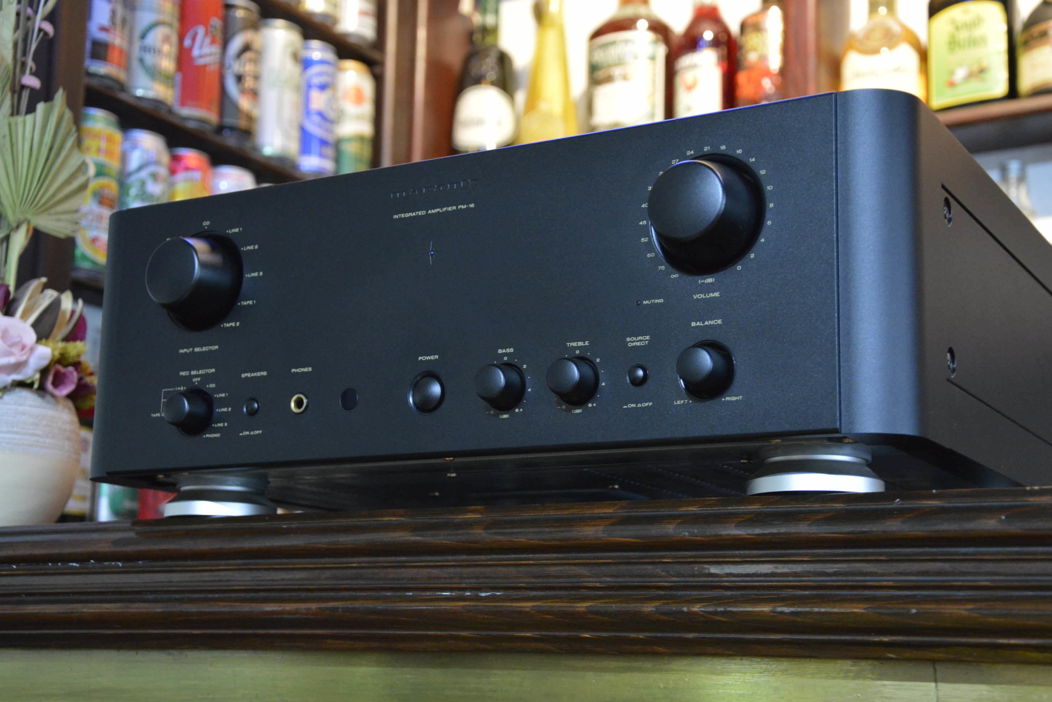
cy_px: 355
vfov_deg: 25.3
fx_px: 1564
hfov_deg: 37.2
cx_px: 533
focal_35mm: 54
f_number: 4.5
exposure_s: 1/8
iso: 3200
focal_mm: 35
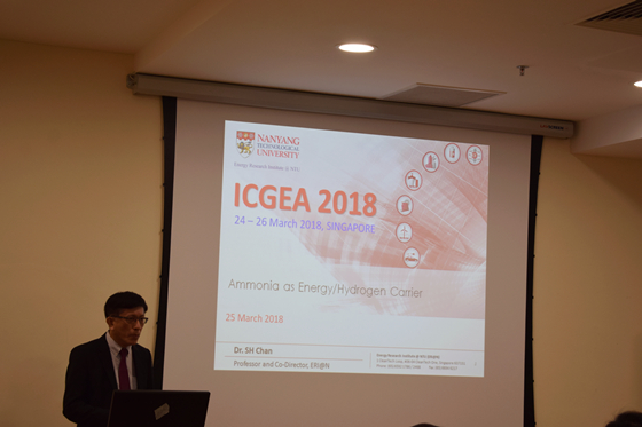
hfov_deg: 28.1
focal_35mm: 72
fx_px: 1284
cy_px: 214
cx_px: 321
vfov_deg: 18.9
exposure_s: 1/125
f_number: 5.3
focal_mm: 48
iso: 400
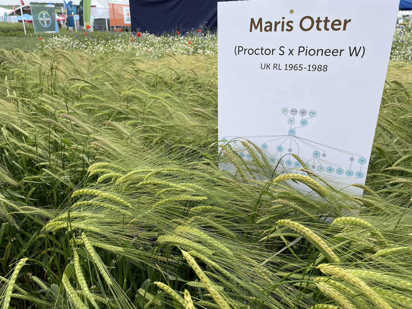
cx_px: 206
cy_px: 154
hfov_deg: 67.3
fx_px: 309
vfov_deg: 53.1
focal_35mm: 26
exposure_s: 1/1401
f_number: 1.6
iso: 32
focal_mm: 4.2
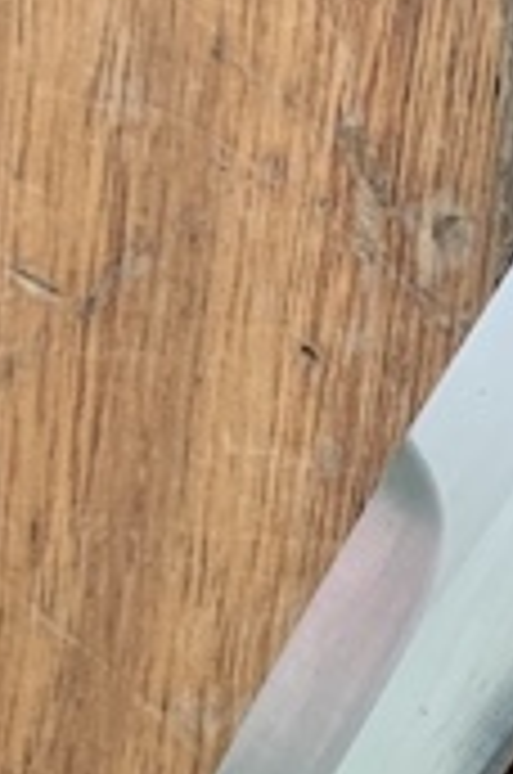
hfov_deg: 11.5
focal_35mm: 105
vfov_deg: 19.4
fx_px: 2253
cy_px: 556
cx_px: 1080
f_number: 1.8
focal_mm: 4.25
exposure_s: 1/60
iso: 125
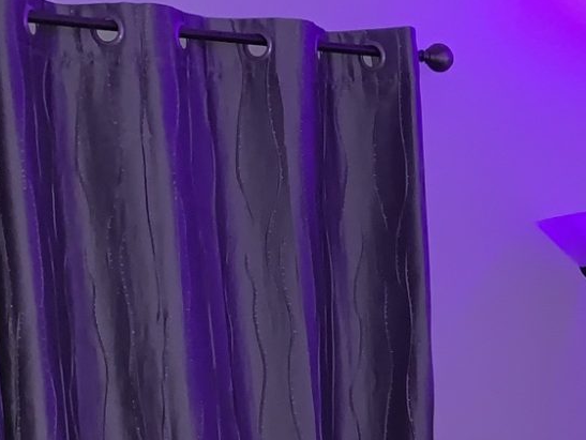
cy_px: 621
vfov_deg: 14.7
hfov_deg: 19.6
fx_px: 1609
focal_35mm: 95
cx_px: 677
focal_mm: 4.25
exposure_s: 1/9
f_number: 1.8
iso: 160
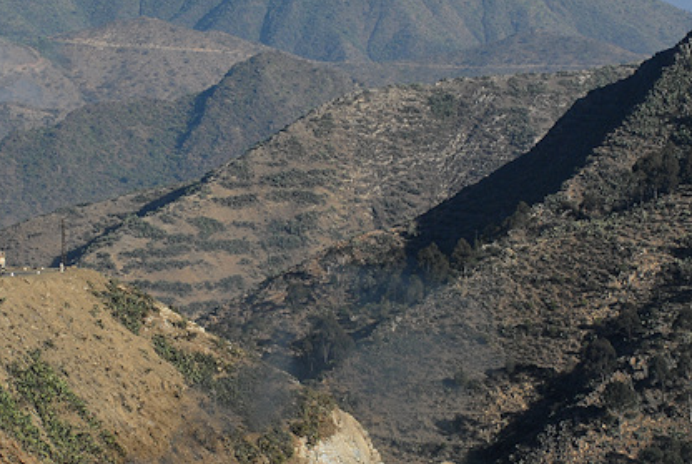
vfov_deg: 4.4
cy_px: 151
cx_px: 269
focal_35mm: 317
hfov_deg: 6.5
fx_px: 6104
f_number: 8
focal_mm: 110
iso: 250
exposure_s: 1/1000
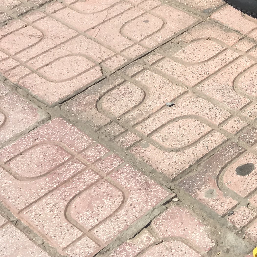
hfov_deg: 15.3
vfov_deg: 16.7
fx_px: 823
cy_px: -82
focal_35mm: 98
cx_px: 464
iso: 25
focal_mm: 4.15
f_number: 2.2
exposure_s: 1/1748
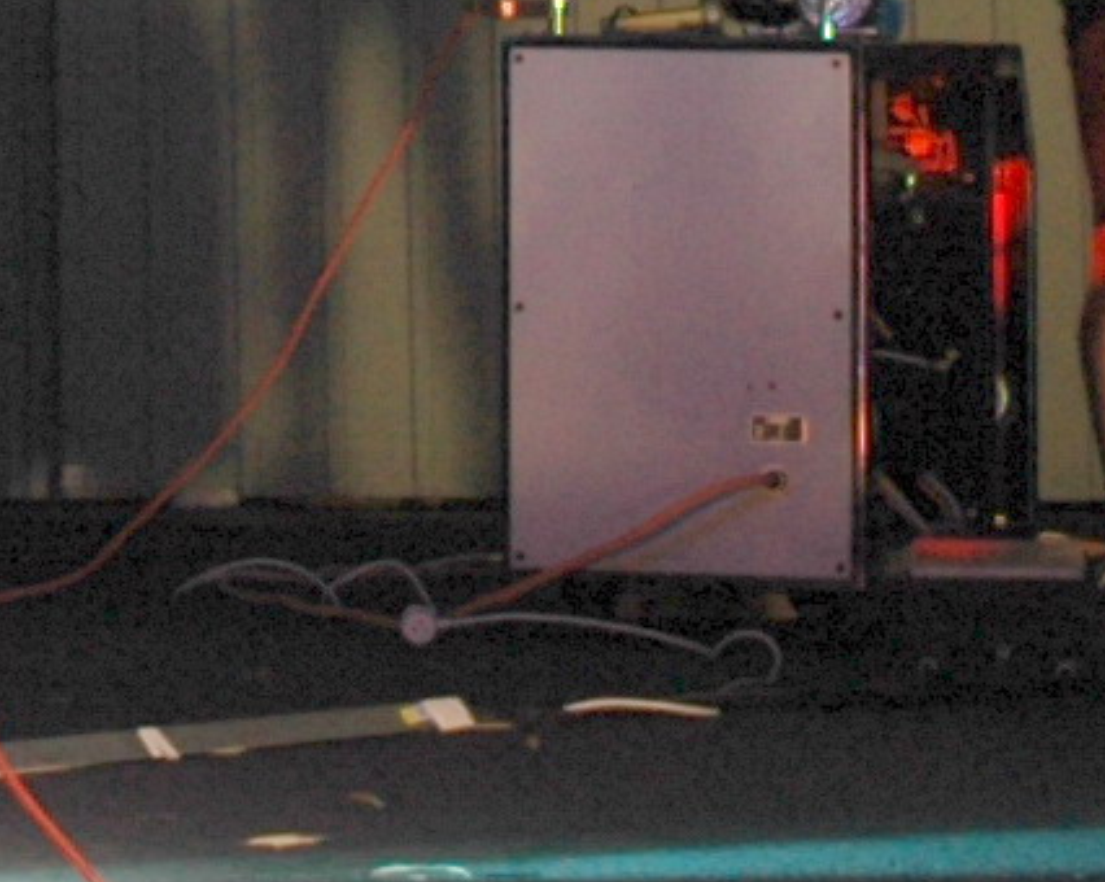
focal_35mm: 288
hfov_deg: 6.6
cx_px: -892
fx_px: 9420
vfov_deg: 5.2
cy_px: -1126
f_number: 4
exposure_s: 8
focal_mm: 29
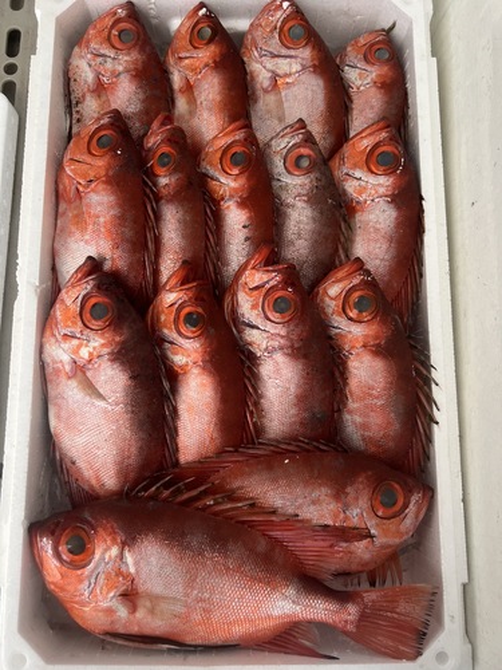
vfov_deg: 67.3
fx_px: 503
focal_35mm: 26
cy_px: 335
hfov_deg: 53.1
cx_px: 251
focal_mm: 5.7
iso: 125
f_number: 1.5
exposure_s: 1/109
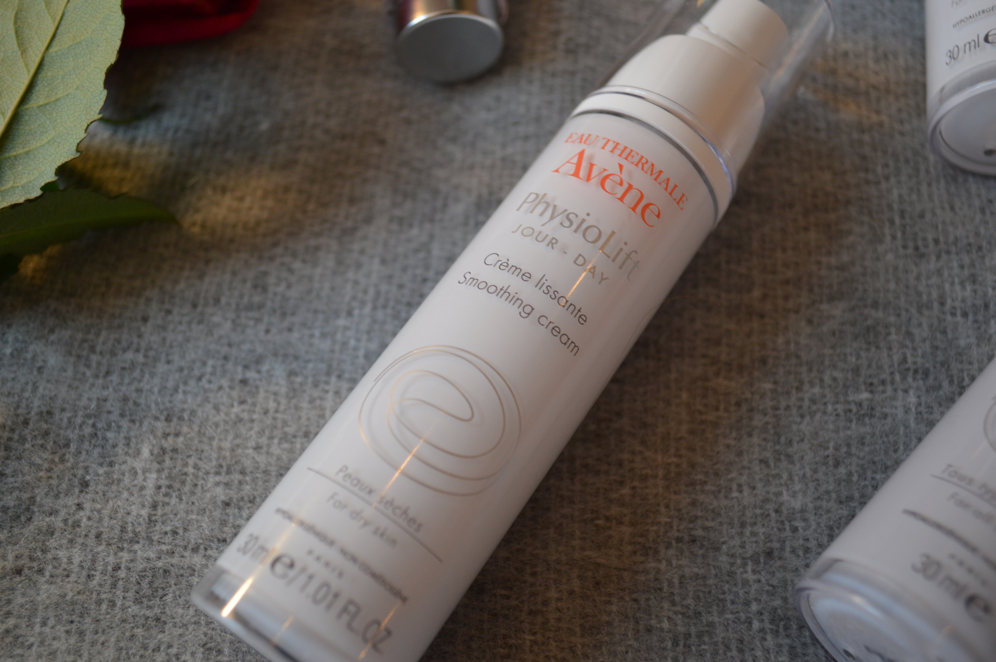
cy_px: 331
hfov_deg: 49.6
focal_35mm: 39
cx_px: 498
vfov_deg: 34.1
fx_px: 1078
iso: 450
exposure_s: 1/15
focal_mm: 26
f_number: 4.2
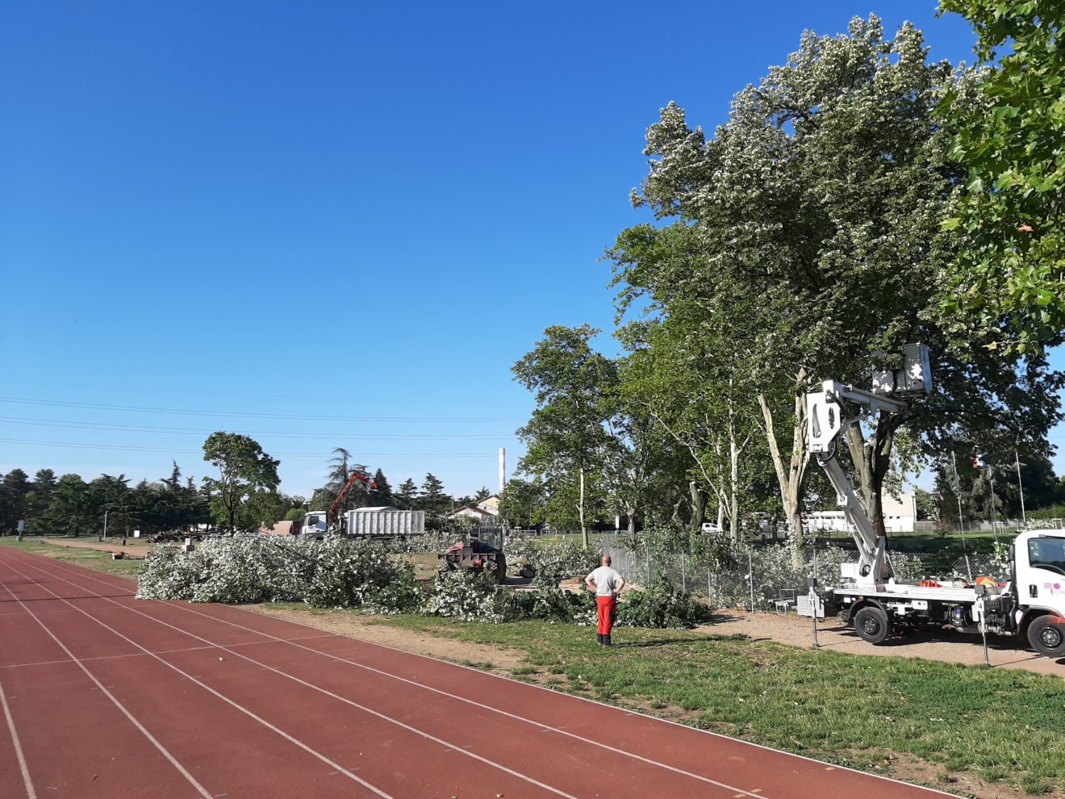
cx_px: 532
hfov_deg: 67.3
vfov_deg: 53.1
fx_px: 800
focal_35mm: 26
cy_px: 400
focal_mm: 3.93
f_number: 1.7
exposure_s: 1/2062
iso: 40
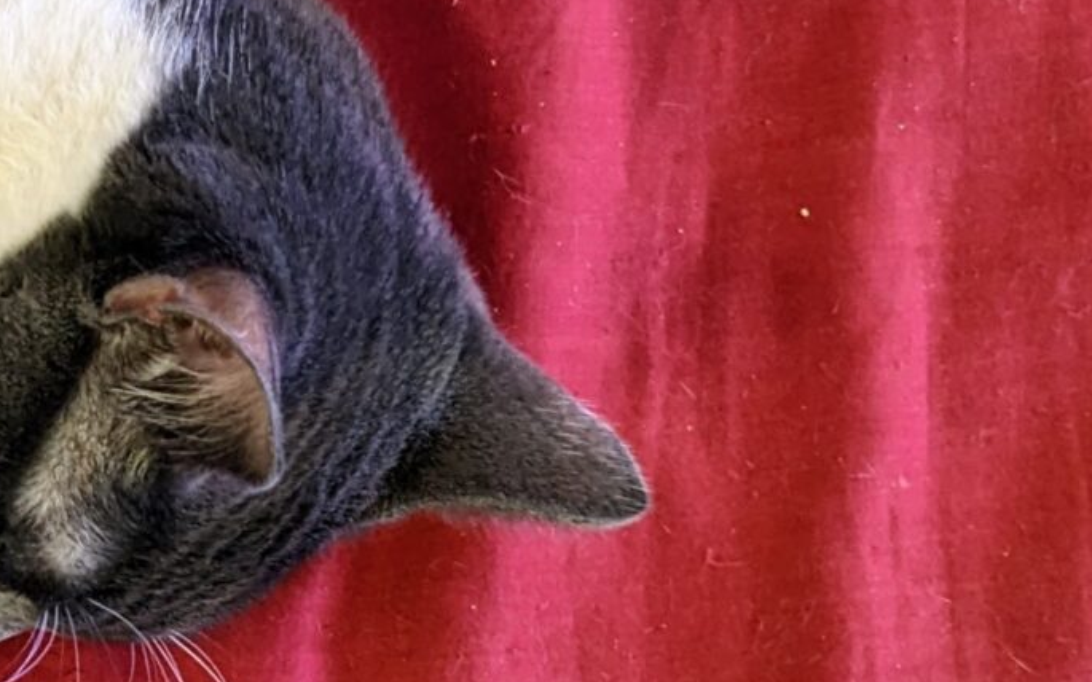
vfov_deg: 12.0
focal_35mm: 107
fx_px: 3184
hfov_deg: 17.3
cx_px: -591
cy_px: 776
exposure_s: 1/4.74
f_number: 1.73
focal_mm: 4.38
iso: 204
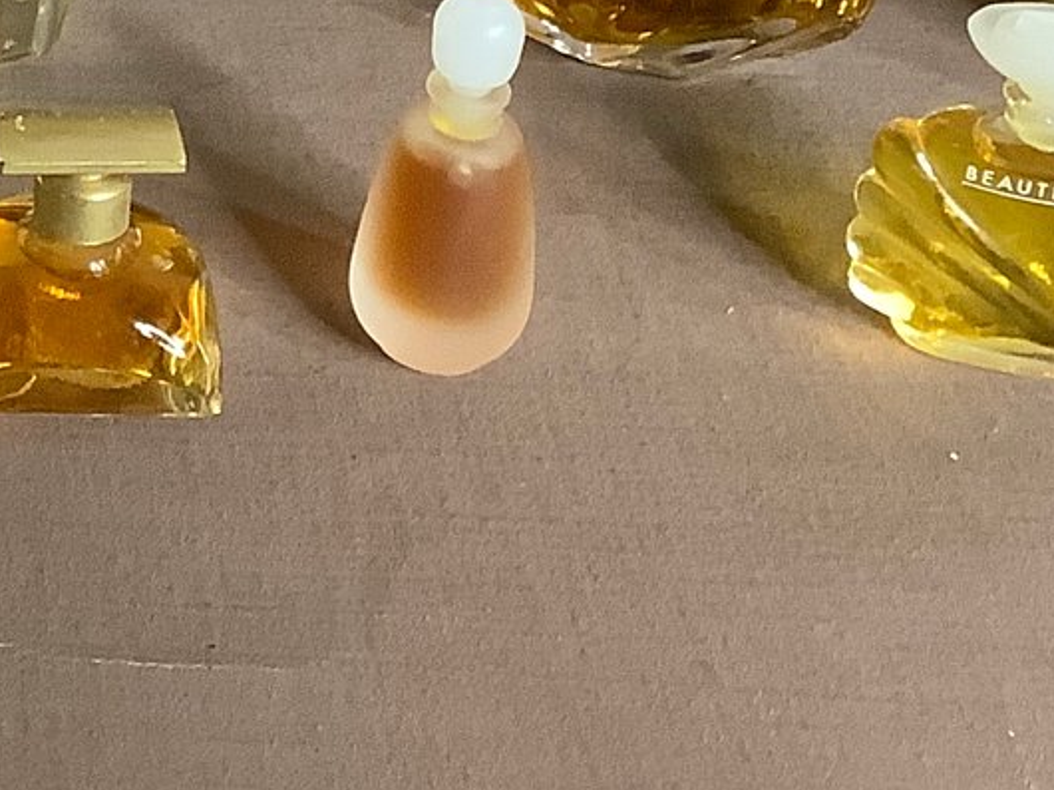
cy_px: -310
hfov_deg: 16.2
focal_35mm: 117
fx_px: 3561
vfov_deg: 12.2
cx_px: -193
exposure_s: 1/60
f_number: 2.4
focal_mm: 3.3
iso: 200
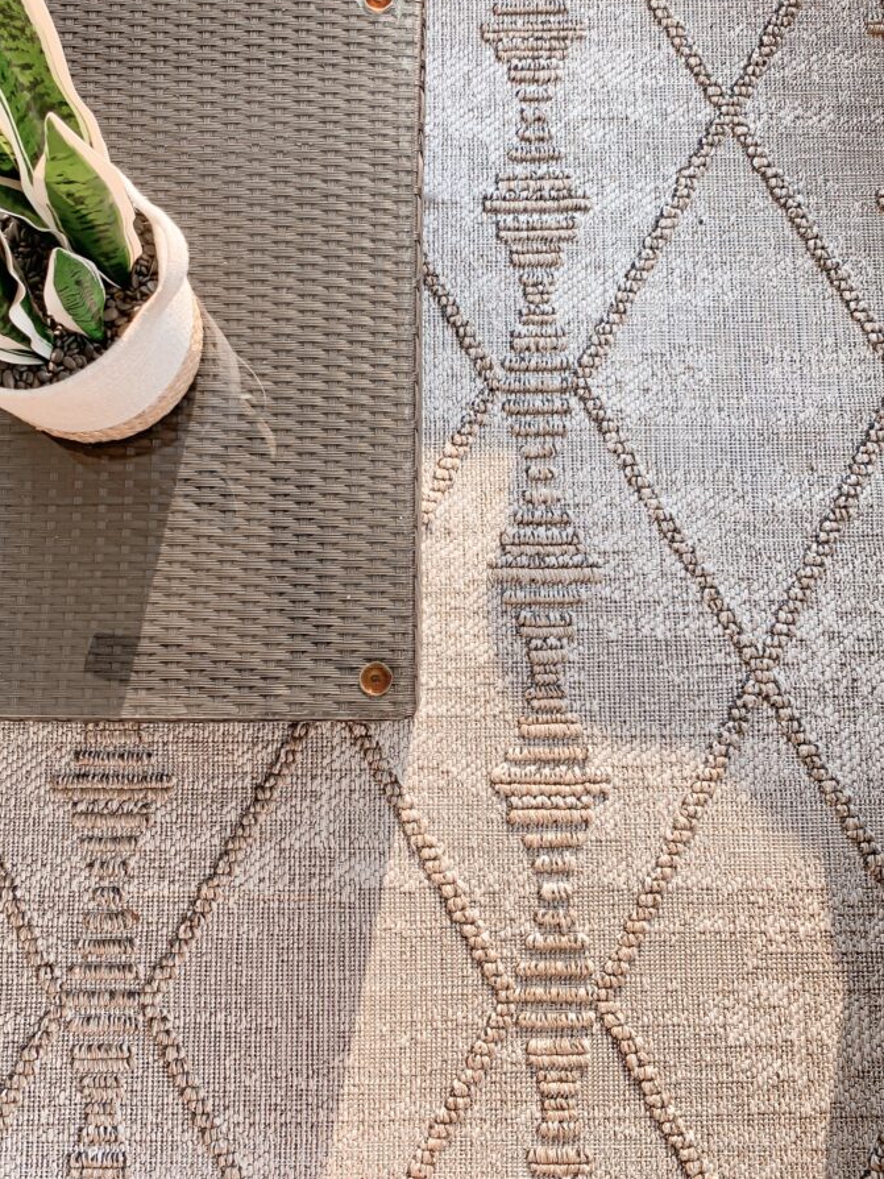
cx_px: 420
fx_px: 1056
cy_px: 497
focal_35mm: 31
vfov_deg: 58.1
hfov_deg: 45.4
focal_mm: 4.25
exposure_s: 1/530
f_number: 1.8
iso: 25
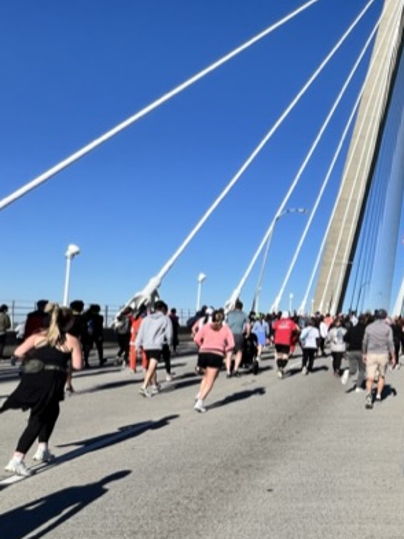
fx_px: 529
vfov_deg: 53.7
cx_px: 467
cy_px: 311
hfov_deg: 34.6
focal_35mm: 34
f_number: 1.8
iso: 32
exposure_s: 1/3125
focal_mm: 1.57
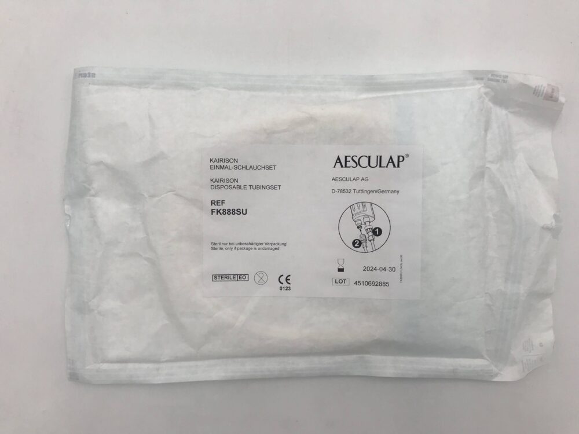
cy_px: 217
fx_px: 468
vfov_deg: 49.7
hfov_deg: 63.4
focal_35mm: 28
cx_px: 290
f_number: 1.8
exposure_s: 1/341
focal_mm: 3.99
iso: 20
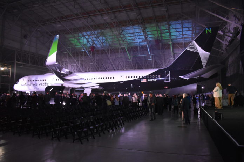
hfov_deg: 67.4
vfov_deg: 47.9
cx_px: 122
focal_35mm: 27
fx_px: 183
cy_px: 81
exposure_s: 1/125
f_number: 3.5
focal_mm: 18
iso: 3200
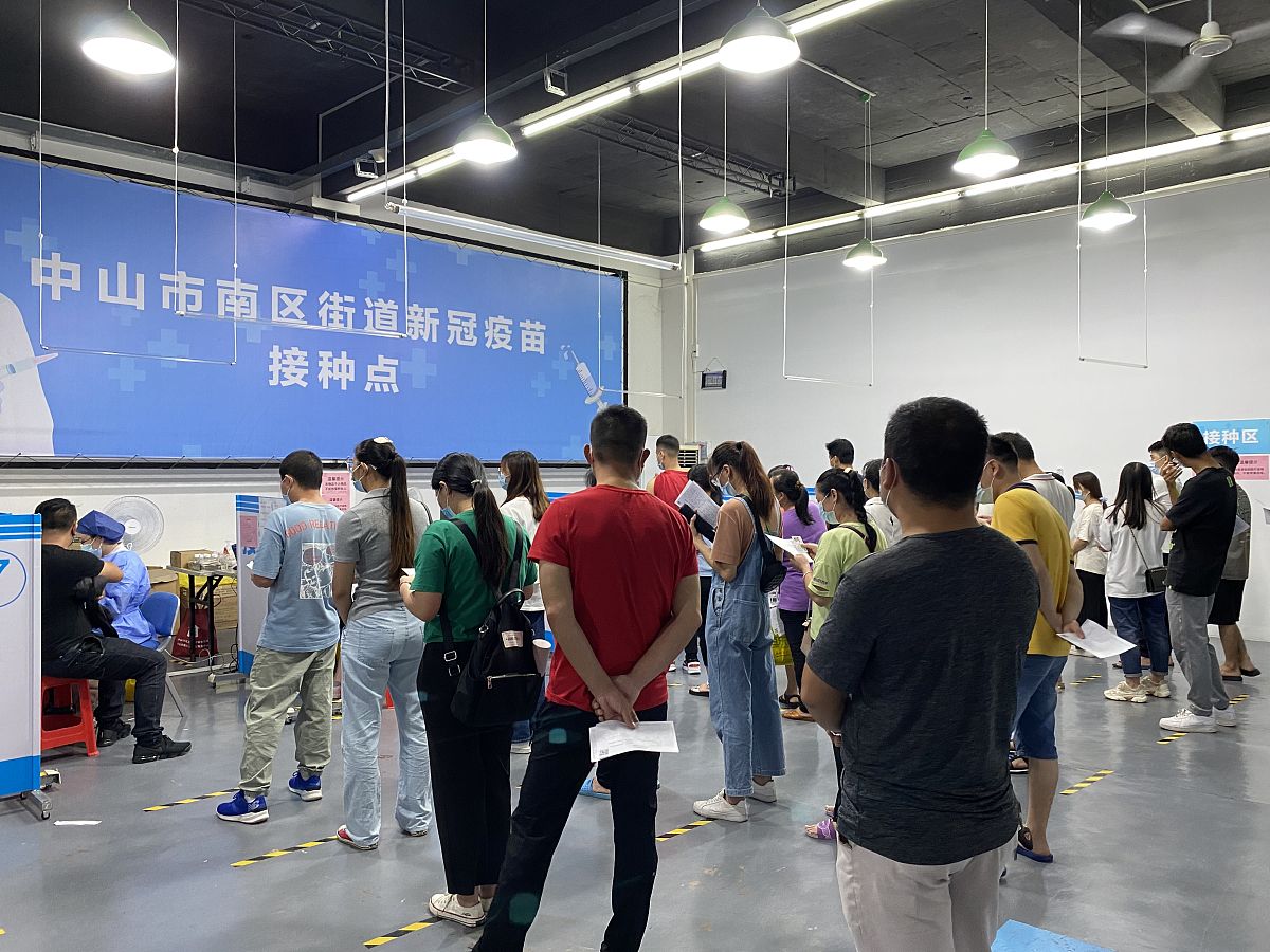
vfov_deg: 53.1
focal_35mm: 26
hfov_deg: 67.3
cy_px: 476
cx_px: 635
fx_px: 954
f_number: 1.8
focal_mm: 4.25
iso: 160
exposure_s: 1/50
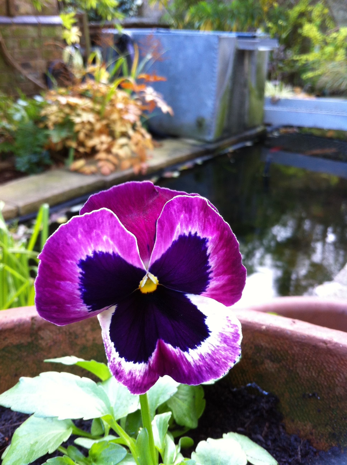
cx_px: 174
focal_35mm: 35
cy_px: 232
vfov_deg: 52.7
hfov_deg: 40.6
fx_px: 469
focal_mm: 3.85
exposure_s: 1/15
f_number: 2.8
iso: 80
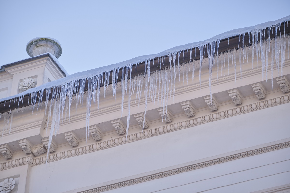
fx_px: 1329
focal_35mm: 165
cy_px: 96
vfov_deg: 8.3
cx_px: 145
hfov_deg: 12.5
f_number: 4.2
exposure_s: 1/400
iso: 320
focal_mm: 110.3
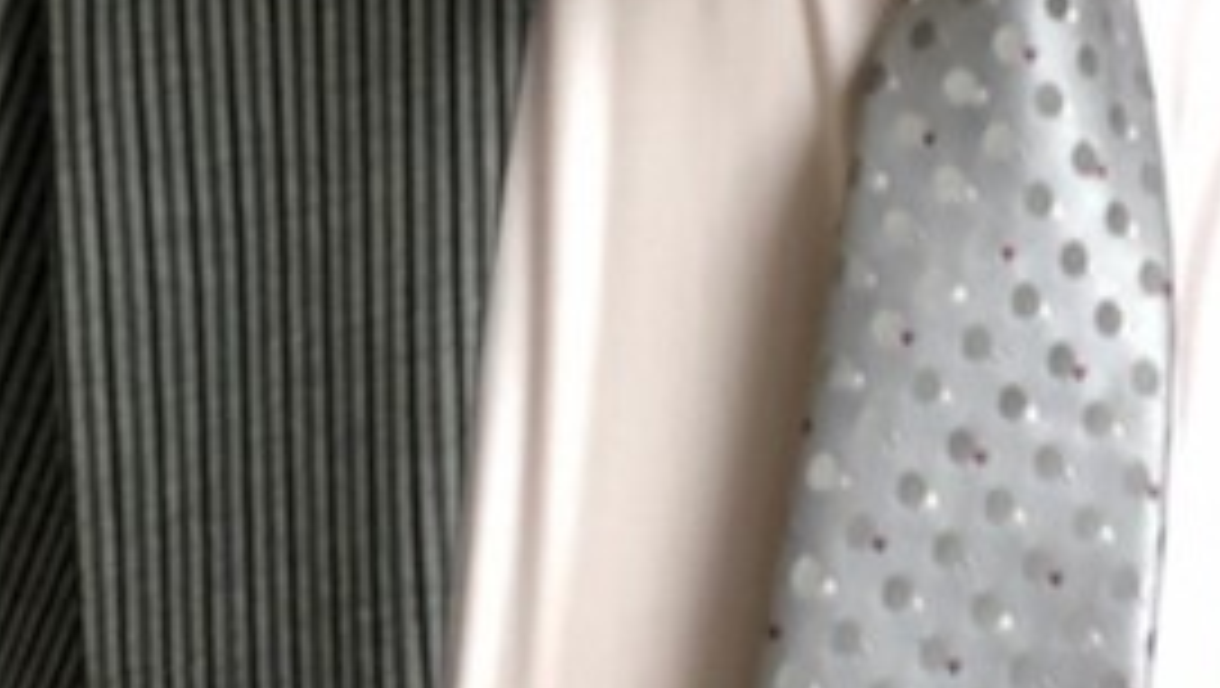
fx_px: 5634
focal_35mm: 174
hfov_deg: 12.3
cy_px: -643
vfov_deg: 6.8
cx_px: 900
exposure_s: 1/33
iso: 320
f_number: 2.8
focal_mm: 6.6
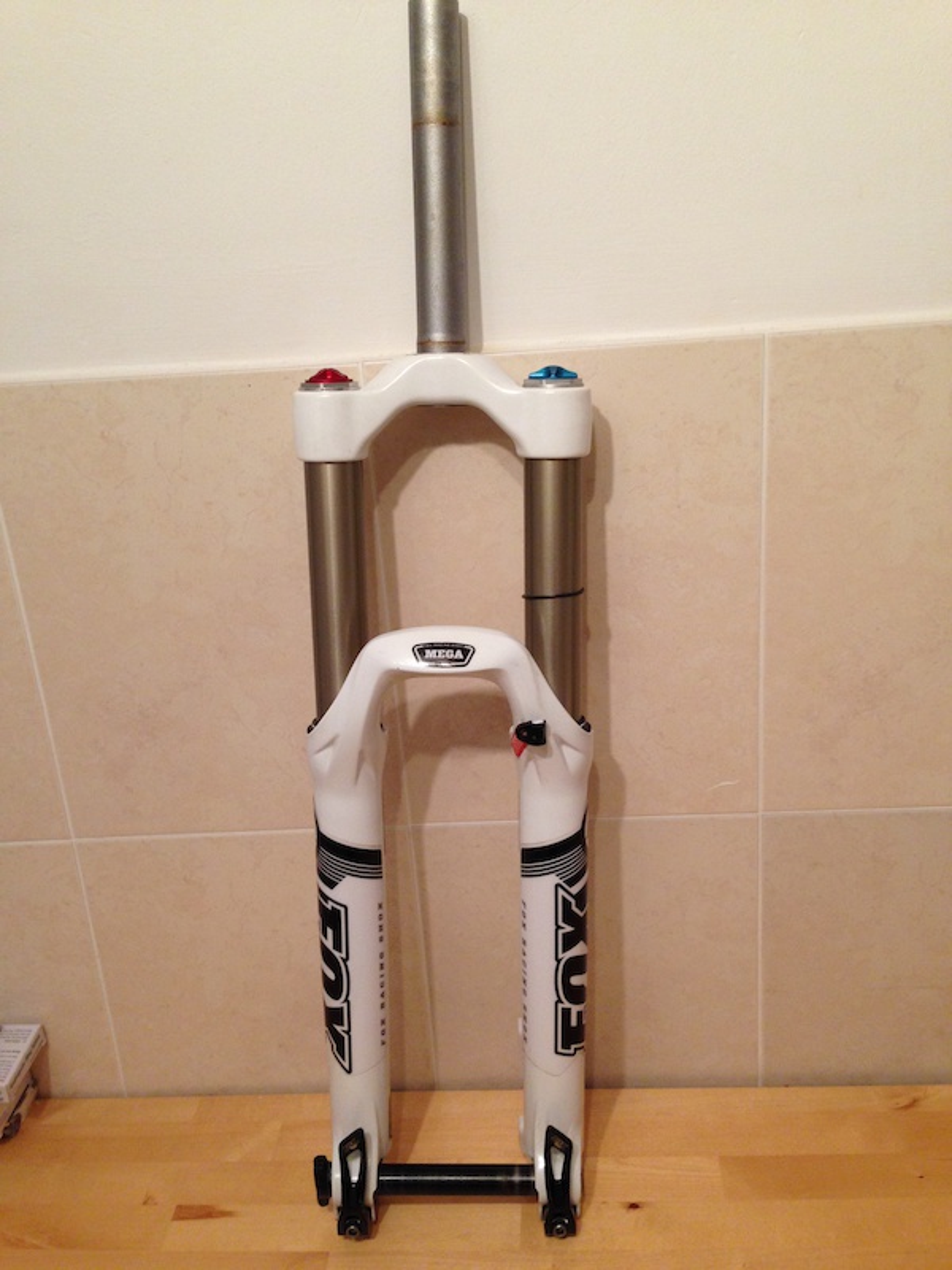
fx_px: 1210
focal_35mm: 33
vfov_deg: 55.4
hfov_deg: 42.9
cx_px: 476
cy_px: 635
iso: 125
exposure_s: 1/20
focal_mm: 4.12
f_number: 2.4
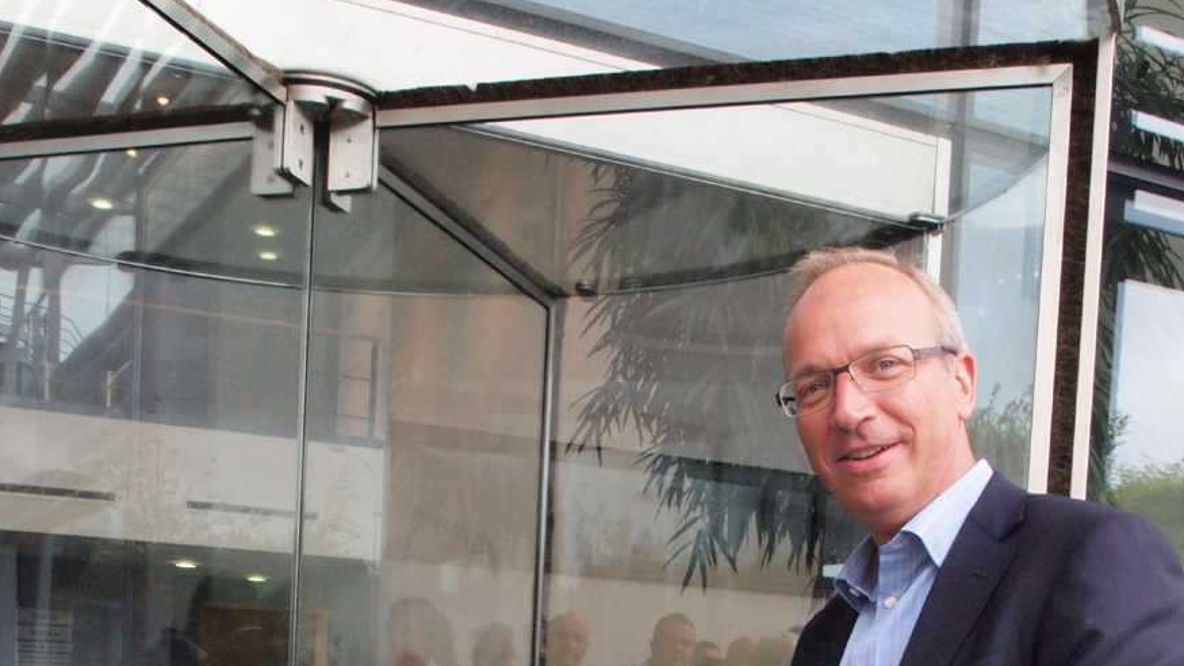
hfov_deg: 41.3
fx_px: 1570
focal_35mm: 50
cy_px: 780
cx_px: 591
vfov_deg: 22.3
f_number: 22
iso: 1600
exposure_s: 1/30
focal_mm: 17
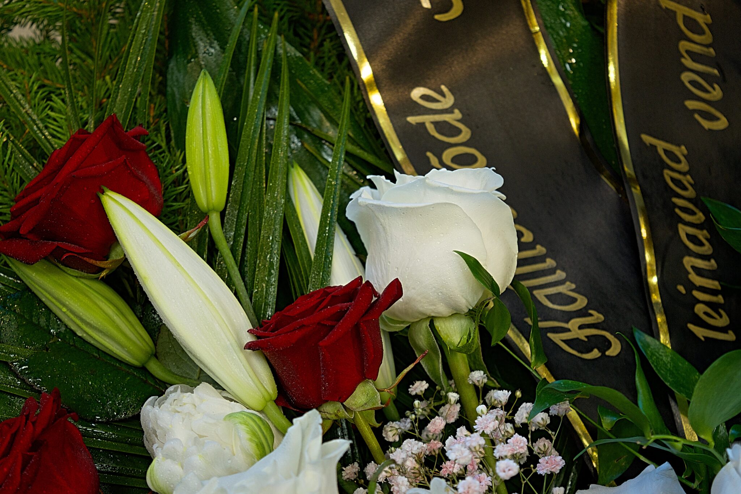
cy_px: 247
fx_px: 1698
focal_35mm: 82
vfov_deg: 16.6
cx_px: 370
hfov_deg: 24.6
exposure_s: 1/25
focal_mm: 55
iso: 250
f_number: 5.6
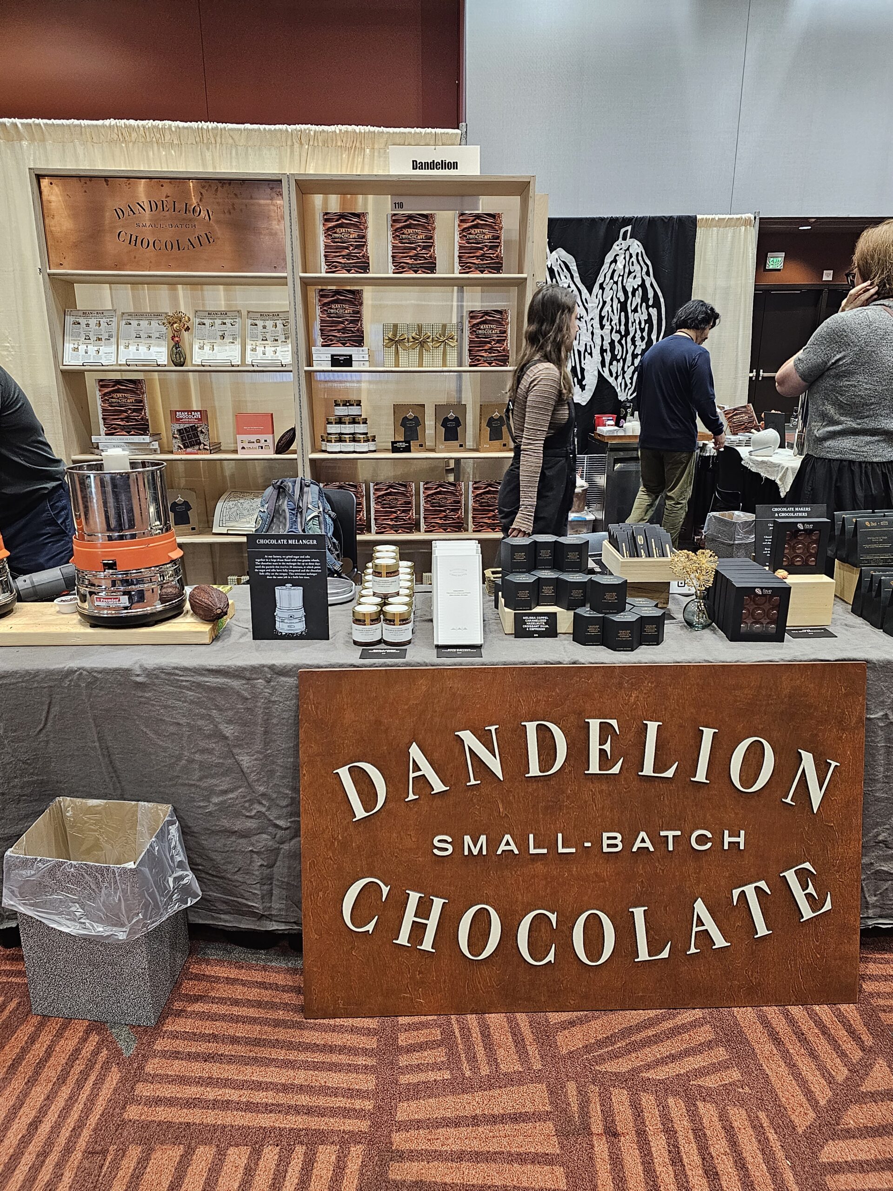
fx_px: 791
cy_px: 596
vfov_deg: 73.9
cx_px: 446
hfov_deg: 58.9
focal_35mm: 23
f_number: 1.7
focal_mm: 6.3
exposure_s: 1/120
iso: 500
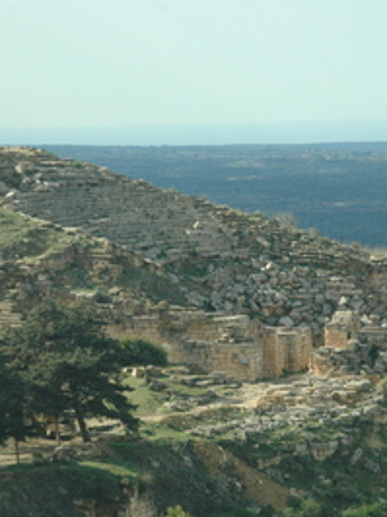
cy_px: 258
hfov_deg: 5.2
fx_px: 4240
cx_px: 162
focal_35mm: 284
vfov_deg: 7.0
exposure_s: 1/1000
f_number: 8
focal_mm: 130
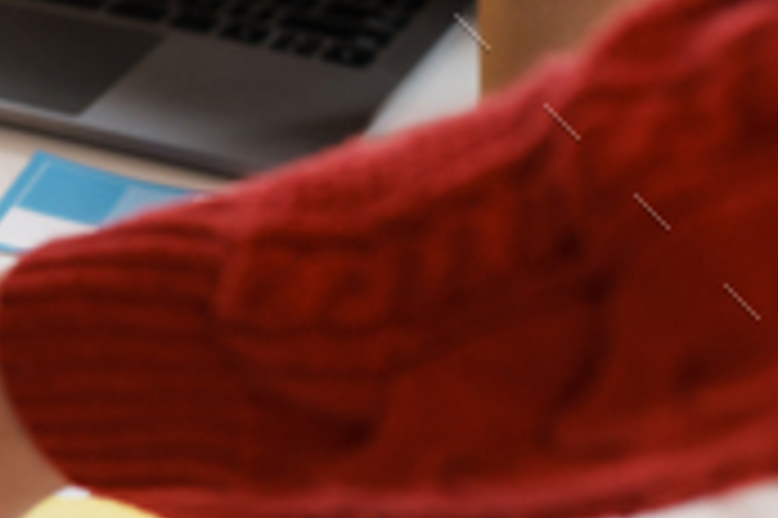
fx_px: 3692
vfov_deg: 8.0
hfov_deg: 11.4
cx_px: -495
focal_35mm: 171
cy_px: -29
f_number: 2.8
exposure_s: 1/250
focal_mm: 50
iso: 200
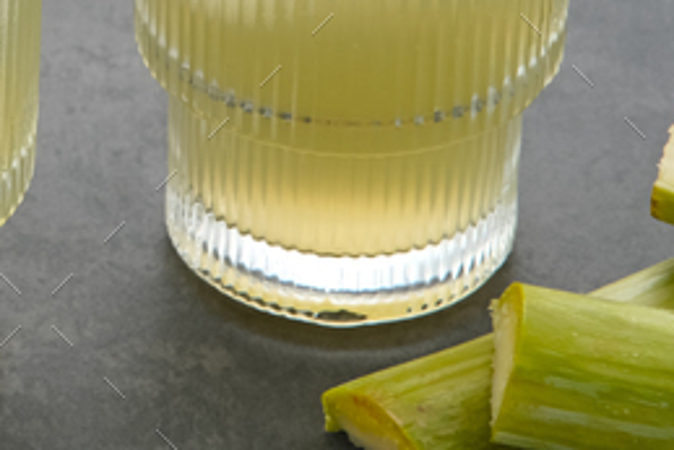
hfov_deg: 7.1
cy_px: 40
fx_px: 5451
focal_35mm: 291
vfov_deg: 4.7
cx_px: 23
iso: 640
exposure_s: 1/100
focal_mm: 85
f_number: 13
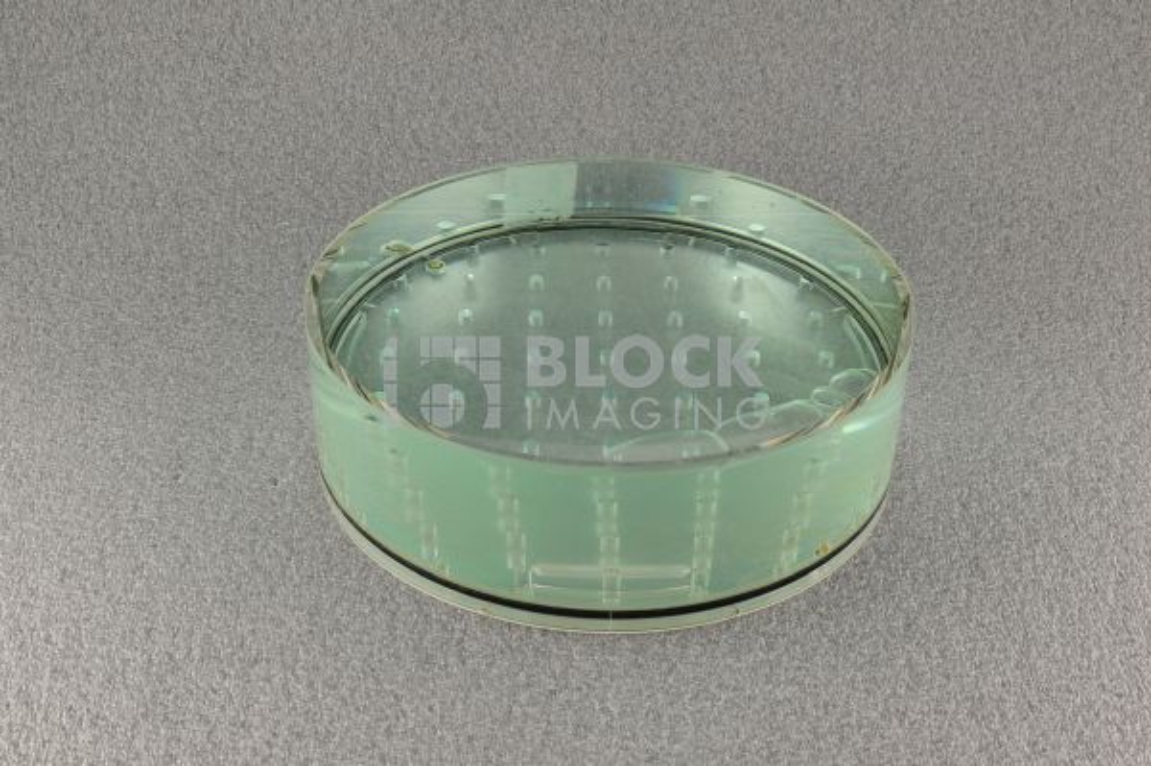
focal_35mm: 50
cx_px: 576
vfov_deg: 26.9
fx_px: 1597
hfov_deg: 39.6
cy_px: 383
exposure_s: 1/125
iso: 1600
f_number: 13
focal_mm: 50
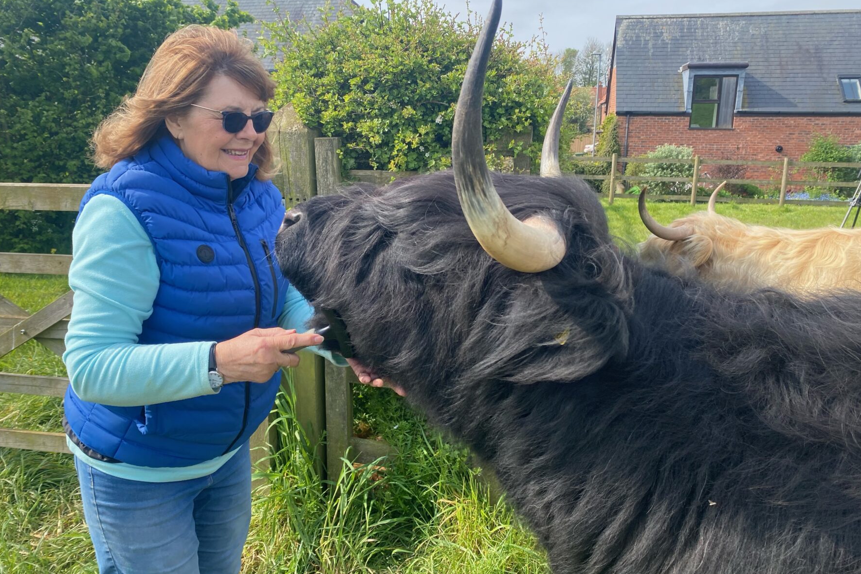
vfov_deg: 46.4
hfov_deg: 65.5
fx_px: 670
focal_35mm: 28
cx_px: 434
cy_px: 283
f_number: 1.8
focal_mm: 4.25
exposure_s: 1/890
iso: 32
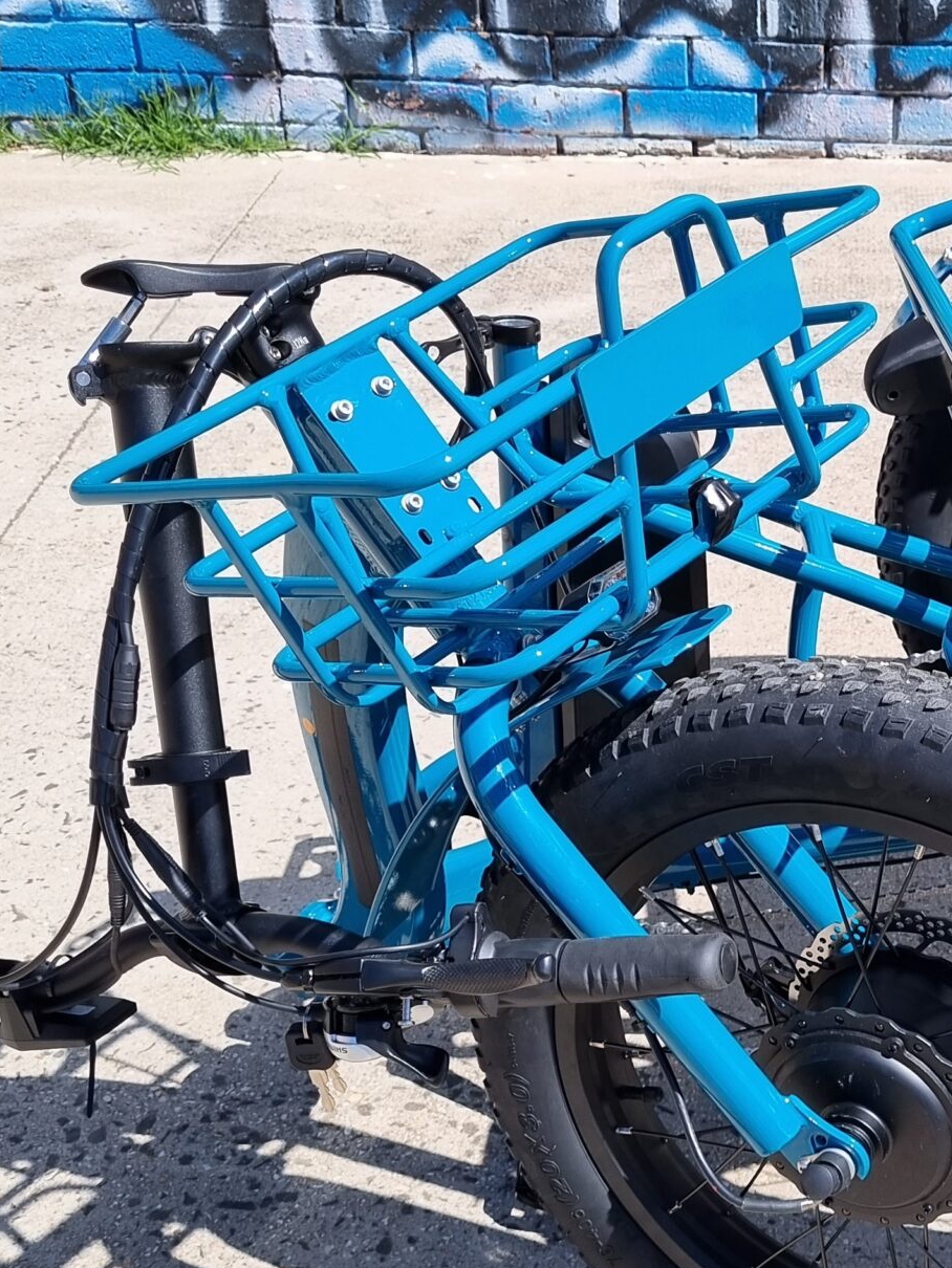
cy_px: 786
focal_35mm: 55
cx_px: 970
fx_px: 2016
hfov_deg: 25.2
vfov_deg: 34.8
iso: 50
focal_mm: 5.4
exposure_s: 1/2416
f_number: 1.8
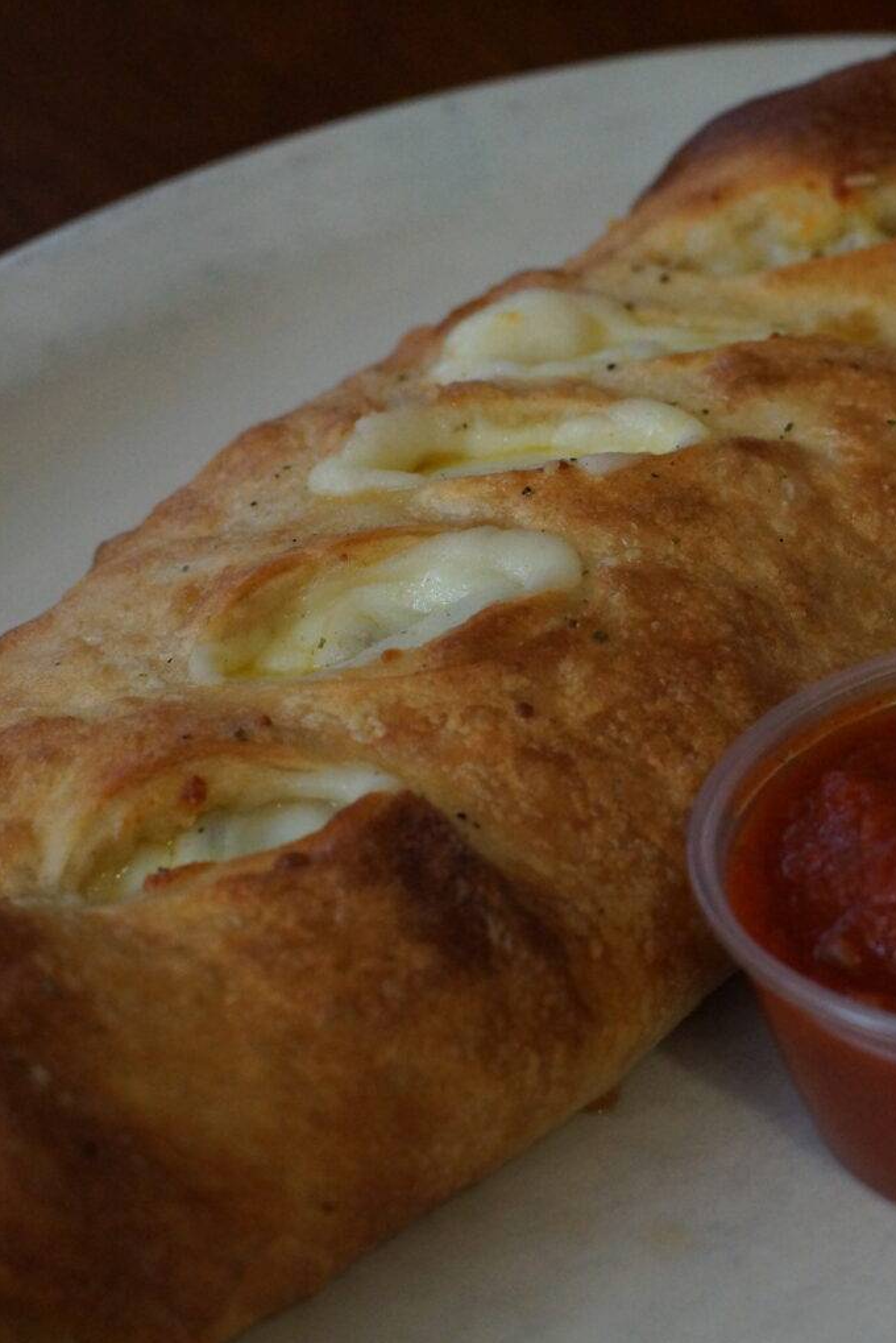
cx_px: 756
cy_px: 672
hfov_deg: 12.1
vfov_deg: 18.1
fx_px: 4215
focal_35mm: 113
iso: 1600
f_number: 5.6
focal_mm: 50
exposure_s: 1/40
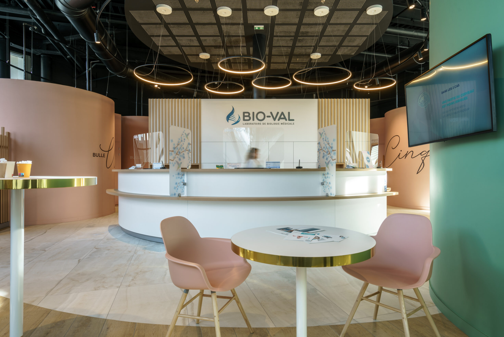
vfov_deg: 59.5
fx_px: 294
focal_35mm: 21
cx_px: 252
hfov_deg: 81.2
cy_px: 168
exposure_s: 1/5
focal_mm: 21
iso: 100
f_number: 10
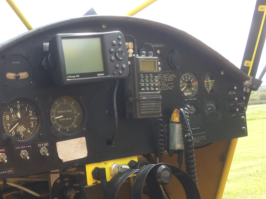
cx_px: 49
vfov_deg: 28.4
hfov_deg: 36.1
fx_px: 392
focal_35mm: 51
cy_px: 135
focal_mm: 4.15
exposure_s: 1/488
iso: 32
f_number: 2.2
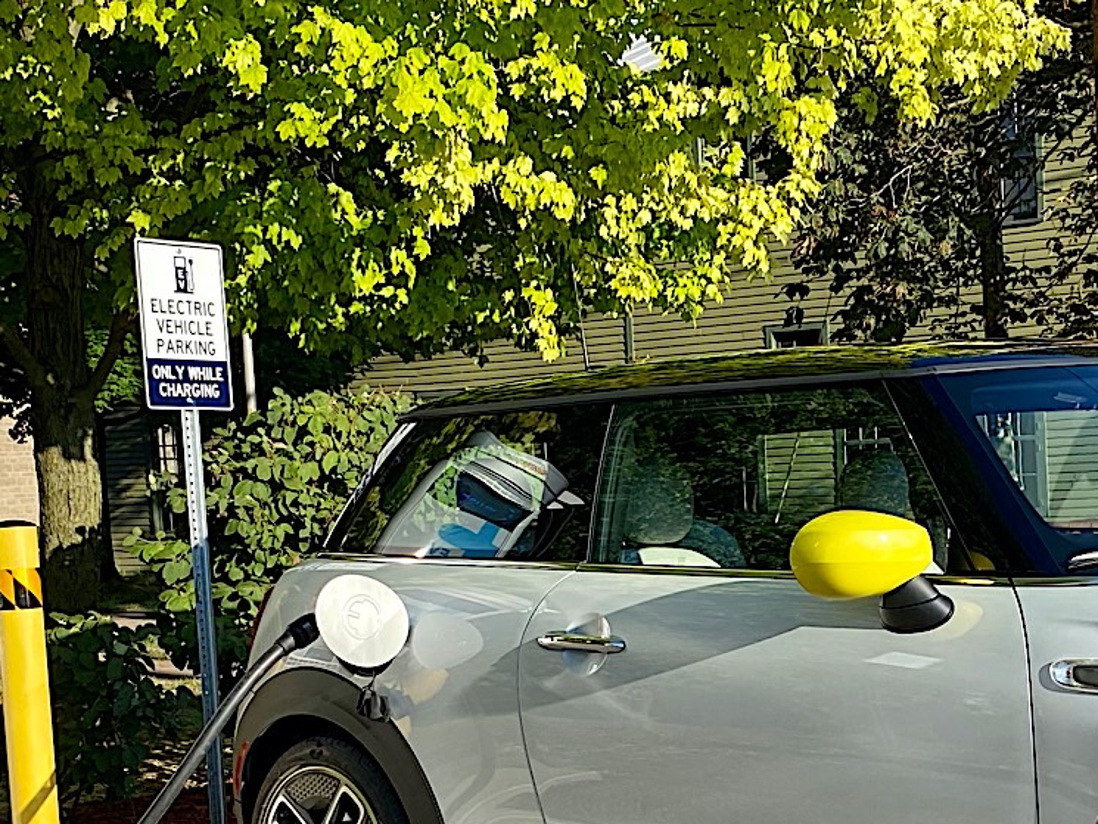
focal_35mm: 67
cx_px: 752
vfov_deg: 21.6
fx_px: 2126
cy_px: 665
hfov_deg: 28.7
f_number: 1.8
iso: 32
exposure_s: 1/1093
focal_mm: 4.25
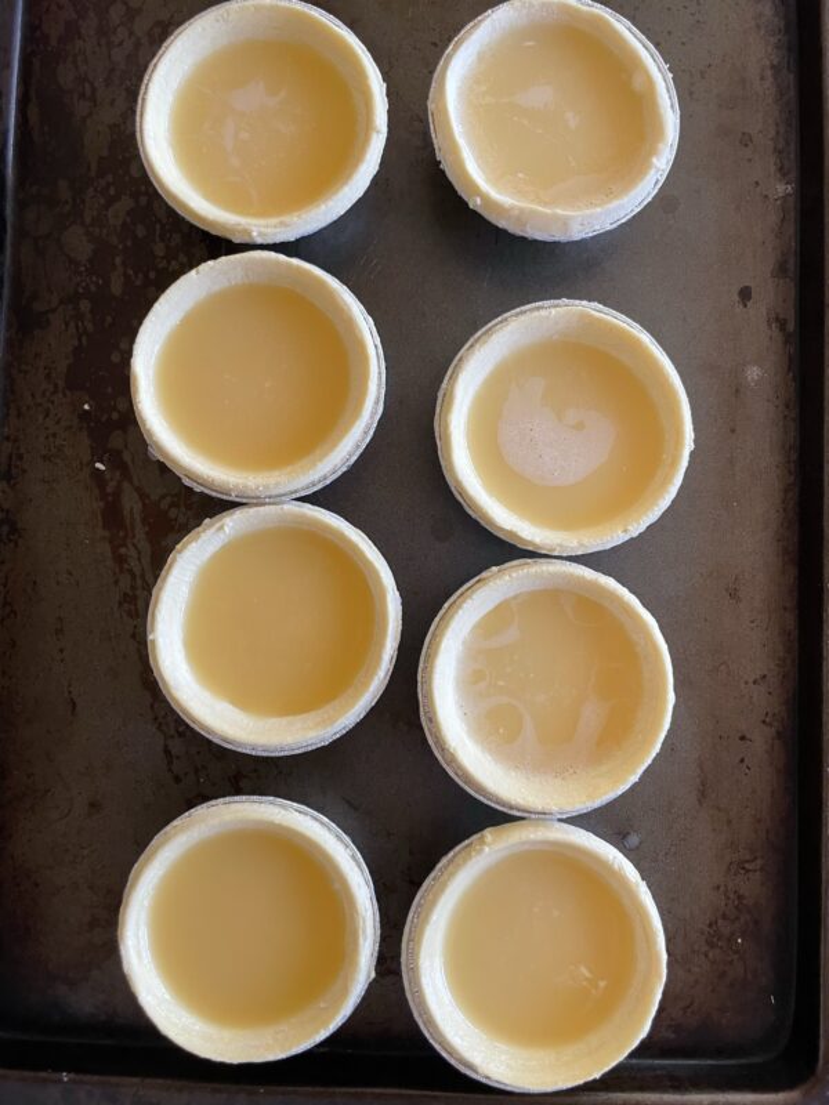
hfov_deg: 53.1
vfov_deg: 67.3
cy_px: 552
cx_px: 414
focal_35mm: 26
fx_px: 830
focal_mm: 4.2
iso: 125
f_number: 1.6
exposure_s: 1/99
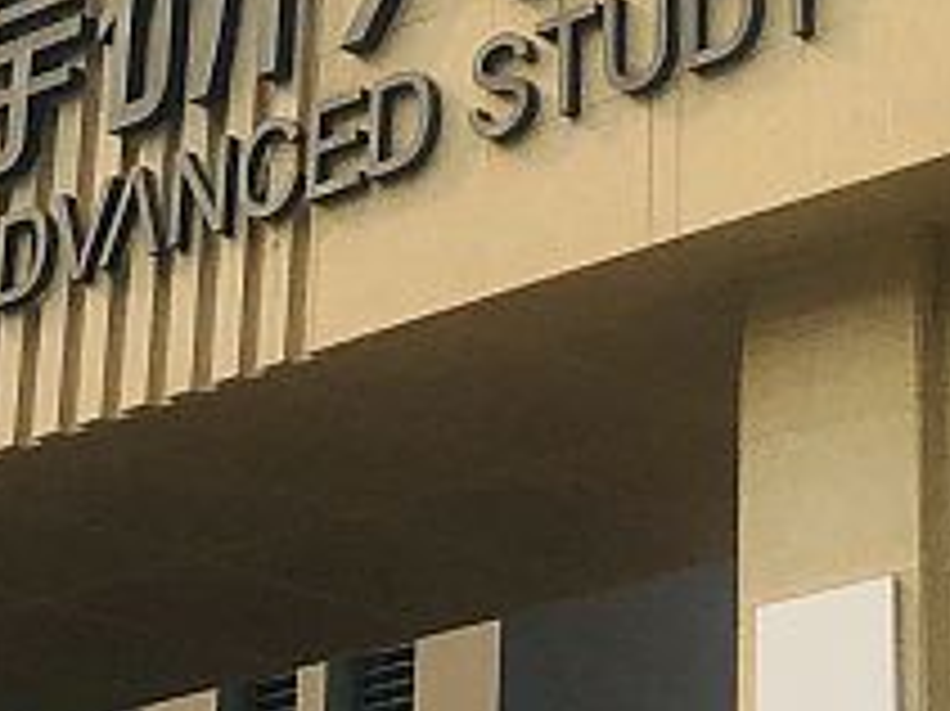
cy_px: -108
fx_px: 4361
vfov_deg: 9.2
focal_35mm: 159
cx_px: 581
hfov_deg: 12.4
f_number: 1.8
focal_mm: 4
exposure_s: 1/2825
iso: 20
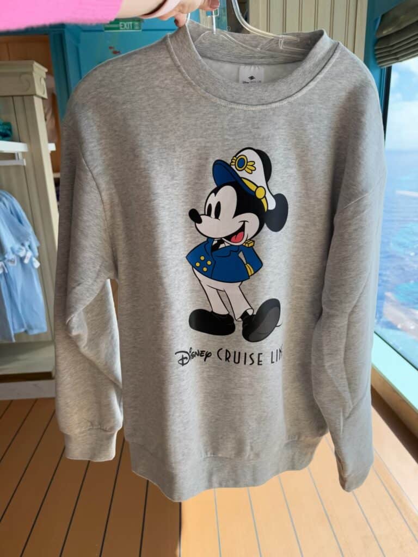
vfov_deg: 71.6
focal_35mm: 24
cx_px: 209
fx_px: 386
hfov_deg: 56.8
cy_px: 278
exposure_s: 1/1192
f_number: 1.78
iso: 160
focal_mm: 6.76
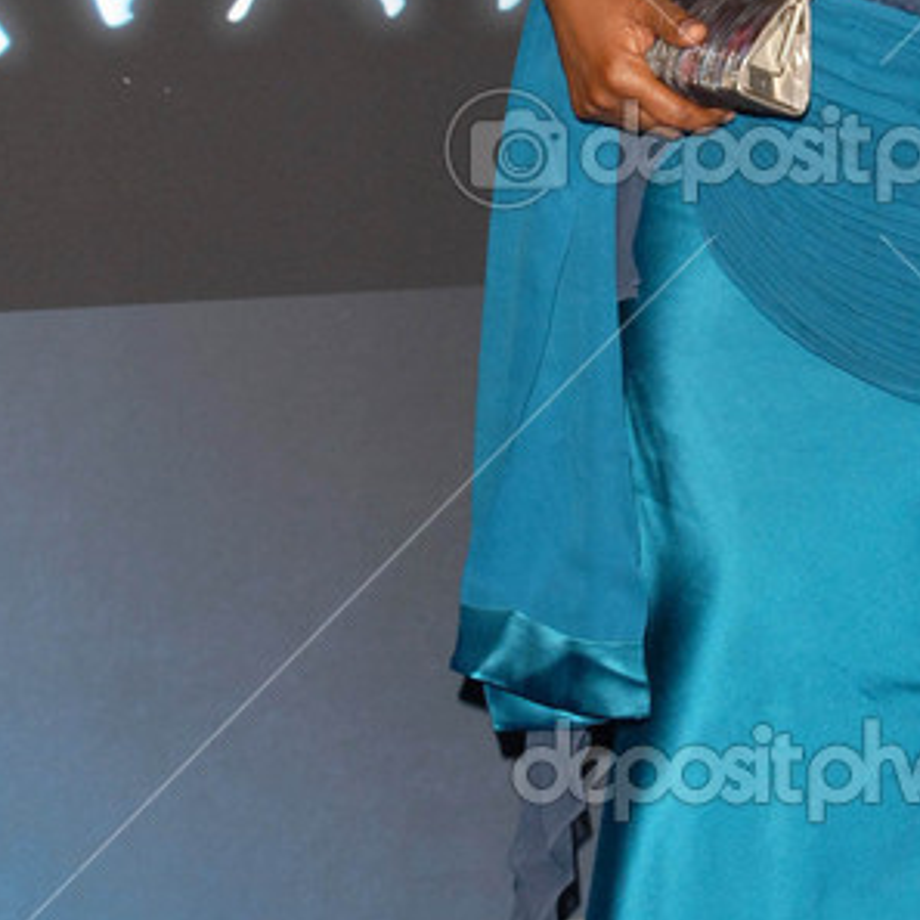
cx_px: 798
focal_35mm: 136
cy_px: 153
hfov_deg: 12.7
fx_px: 4103
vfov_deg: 12.7
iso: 400
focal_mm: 31
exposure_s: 1/250
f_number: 8
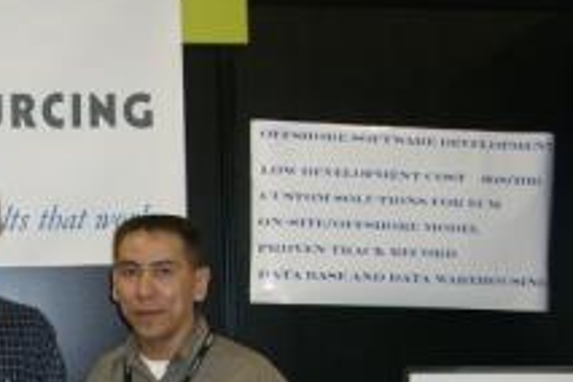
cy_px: 347
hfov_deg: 23.6
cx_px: 19
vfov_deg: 16.2
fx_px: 1321
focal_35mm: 83
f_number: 2.7
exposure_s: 1/60
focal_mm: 6.2
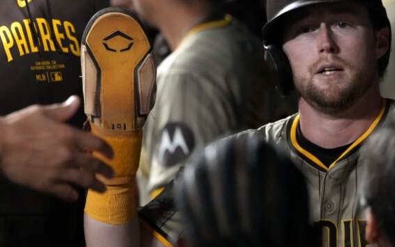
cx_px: 332
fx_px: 6900
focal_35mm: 641
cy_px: 111
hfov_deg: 3.3
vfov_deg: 2.0
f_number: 6.3
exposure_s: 1/400
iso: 6400
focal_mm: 329
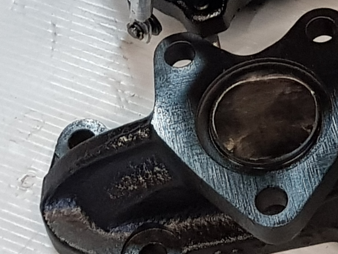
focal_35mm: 88
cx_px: 441
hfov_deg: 20.3
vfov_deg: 15.6
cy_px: -109
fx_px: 859
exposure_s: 1/28
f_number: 1.7
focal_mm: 4.2
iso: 200
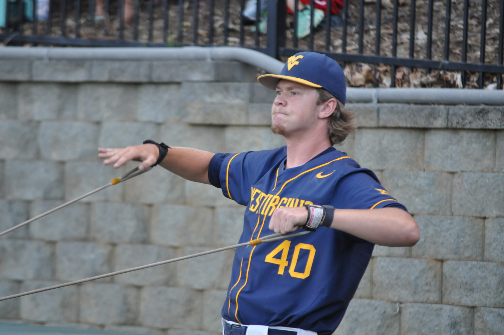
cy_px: 168
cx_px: 252
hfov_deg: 7.2
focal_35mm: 285
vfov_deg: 4.8
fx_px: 3985
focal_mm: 190
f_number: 5.6
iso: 800
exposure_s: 1/200
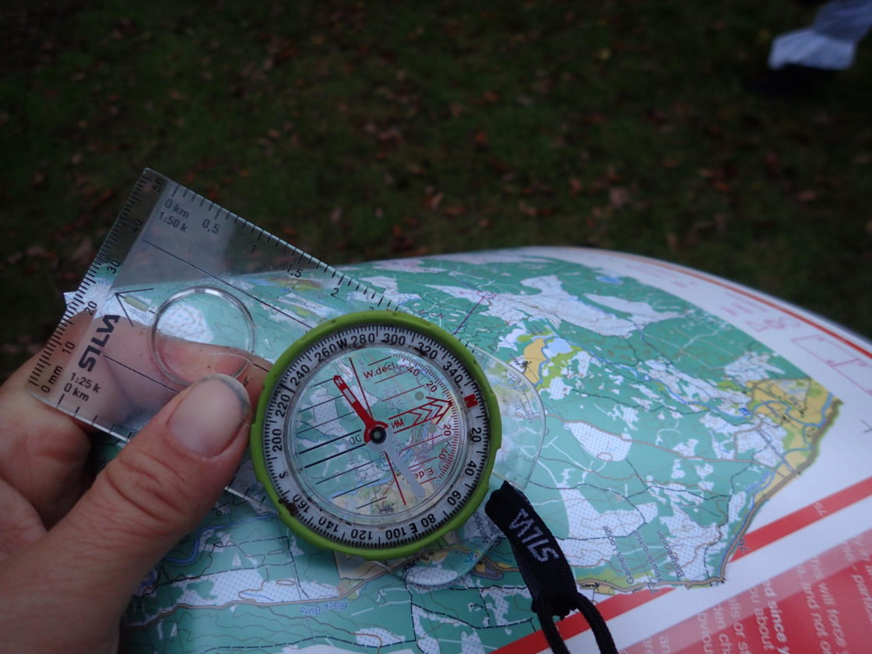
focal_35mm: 25
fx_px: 630
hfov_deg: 69.4
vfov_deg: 54.9
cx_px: 436
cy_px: 327
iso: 160
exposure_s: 1/60
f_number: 2
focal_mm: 4.5
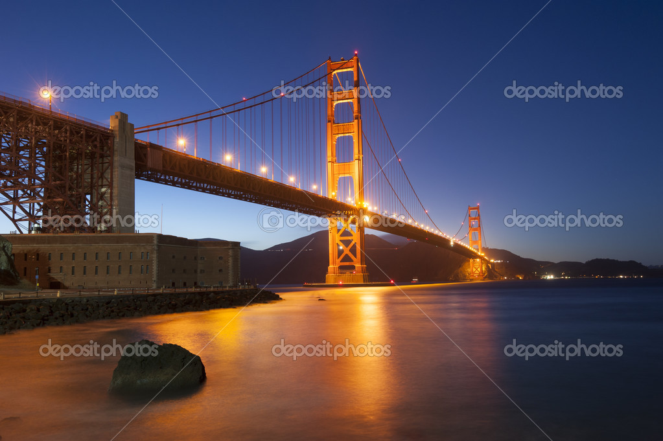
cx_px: 332
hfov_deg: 58.7
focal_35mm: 32
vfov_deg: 41.1
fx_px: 589
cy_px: 220
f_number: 11
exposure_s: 30
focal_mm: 32
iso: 400
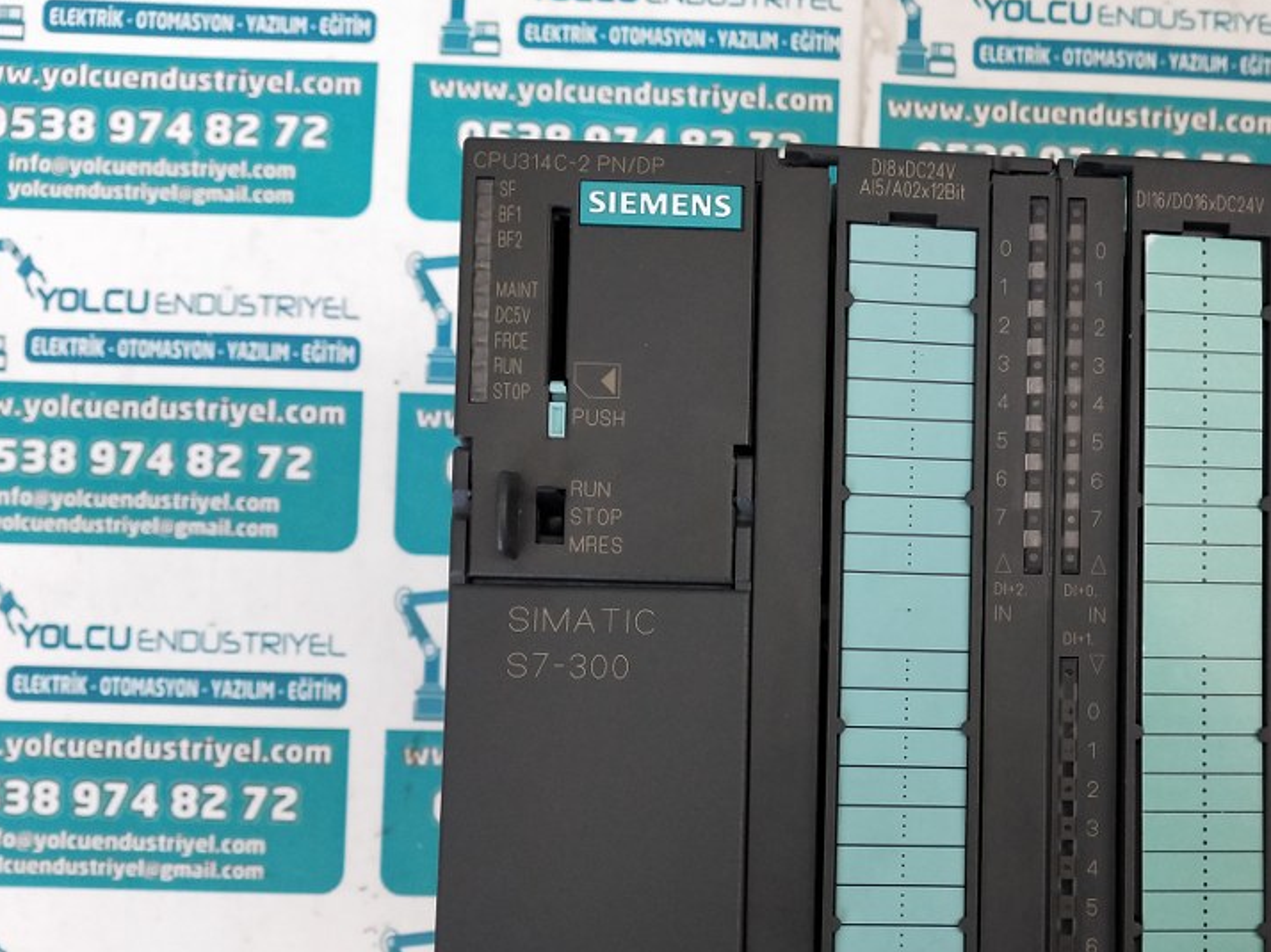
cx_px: 879
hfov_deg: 53.9
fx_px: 1211
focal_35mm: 33
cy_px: 641
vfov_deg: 42.3
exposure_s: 1/33
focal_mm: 3.99
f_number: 1.7
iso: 188
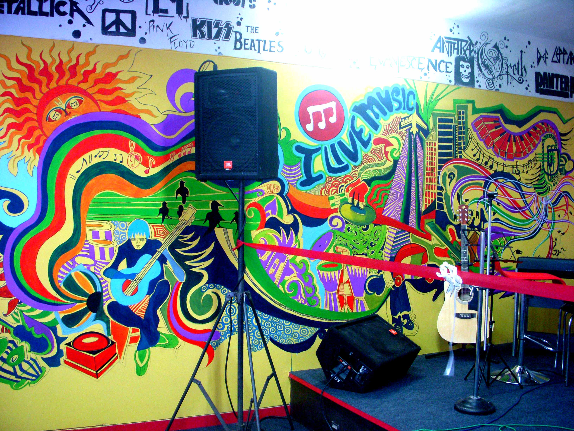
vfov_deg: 37.7
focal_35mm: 38
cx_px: 287
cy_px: 216
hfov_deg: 49.0
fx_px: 630
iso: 320
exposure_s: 1/8
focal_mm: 6.3
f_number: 3.3
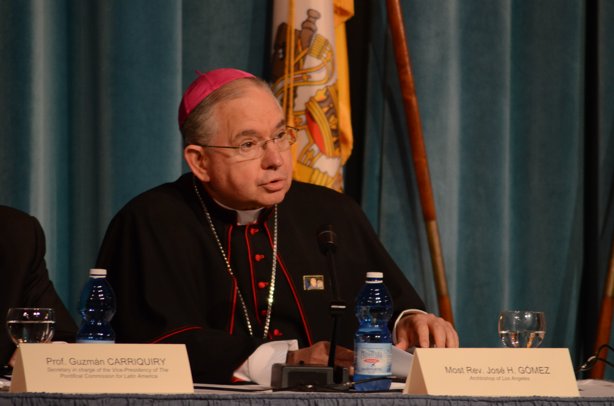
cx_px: 307
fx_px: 7659
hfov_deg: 4.6
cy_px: 203
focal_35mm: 450
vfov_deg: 3.0
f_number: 5.6
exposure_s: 1/100
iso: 2000
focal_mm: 300
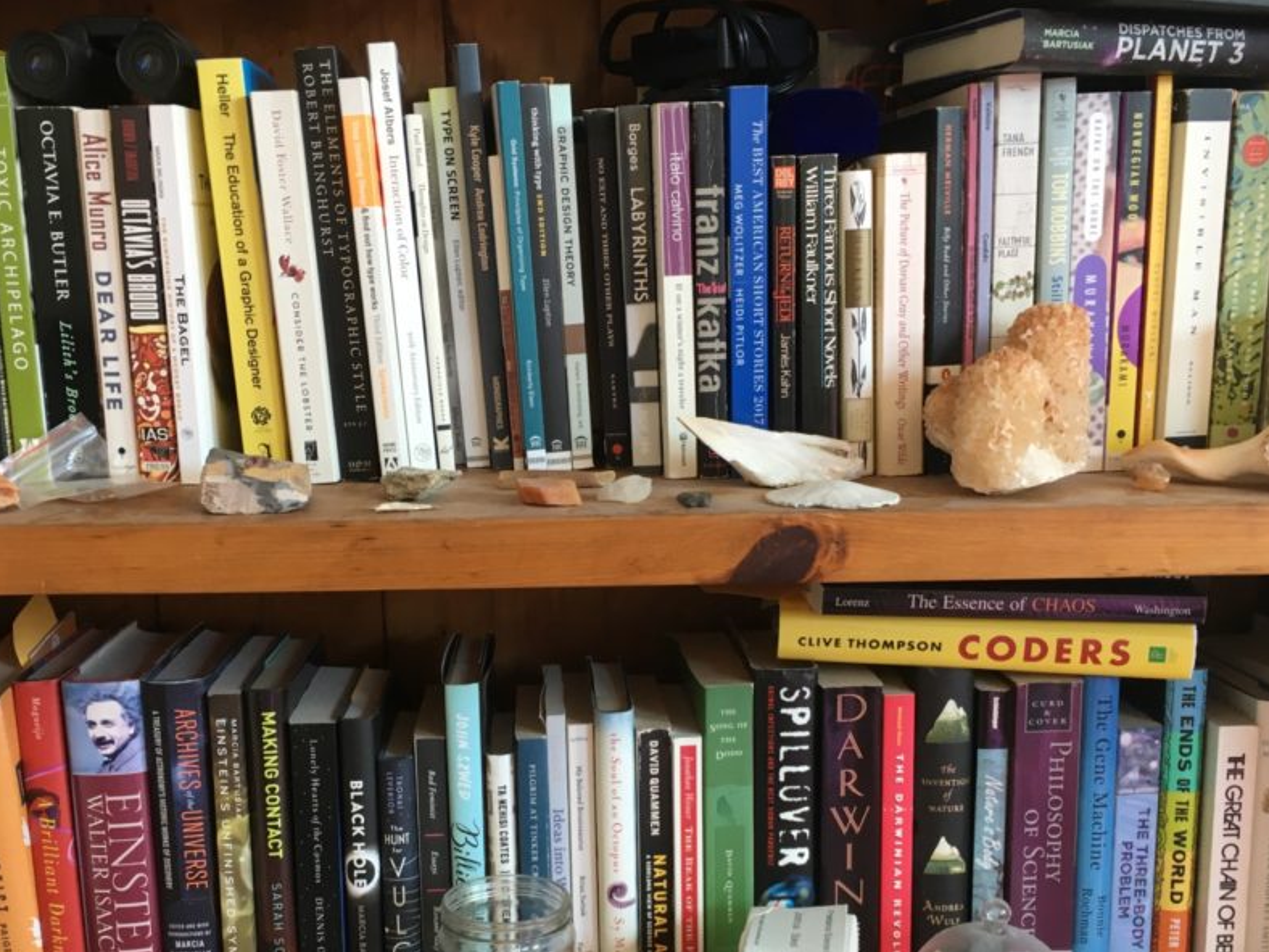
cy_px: 613
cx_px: 591
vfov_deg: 36.5
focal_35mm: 39
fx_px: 1430
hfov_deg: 47.8
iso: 50
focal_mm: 4.15
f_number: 2.2
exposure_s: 1/30
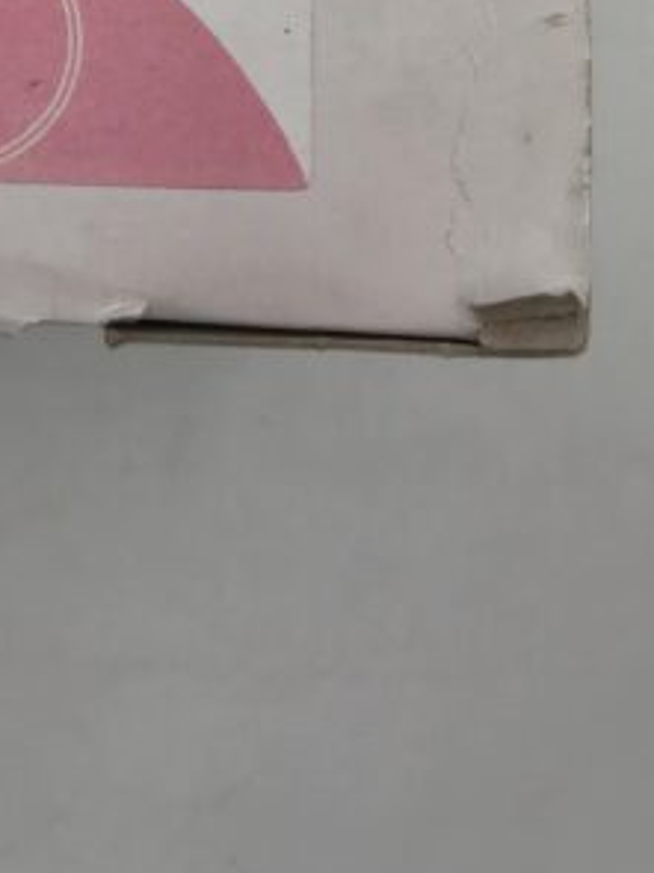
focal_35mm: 76
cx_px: -12
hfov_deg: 18.8
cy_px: -225
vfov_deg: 23.1
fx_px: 1916
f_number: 1.8
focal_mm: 3.99
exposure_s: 1/120
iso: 25
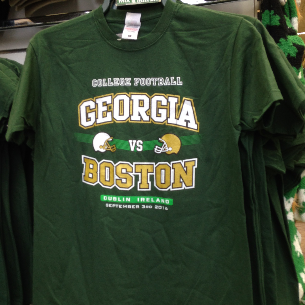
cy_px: 159
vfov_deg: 41.9
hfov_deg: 41.9
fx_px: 399
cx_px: 153
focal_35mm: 40
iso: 64
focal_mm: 4.12
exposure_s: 1/40
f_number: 2.4
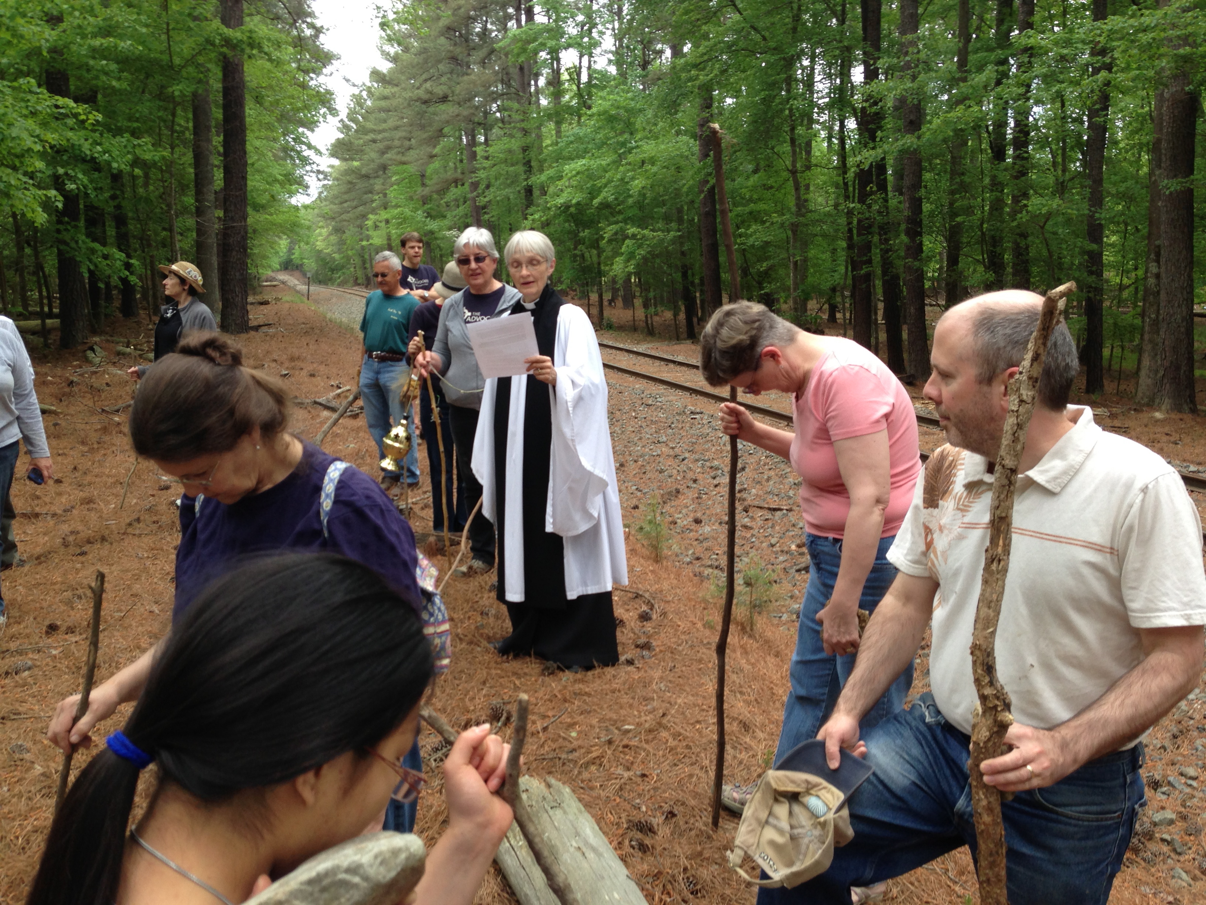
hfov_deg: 55.4
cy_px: 452
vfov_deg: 42.9
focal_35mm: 33
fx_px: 1150
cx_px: 603
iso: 50
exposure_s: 1/144
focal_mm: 4.13
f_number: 2.4
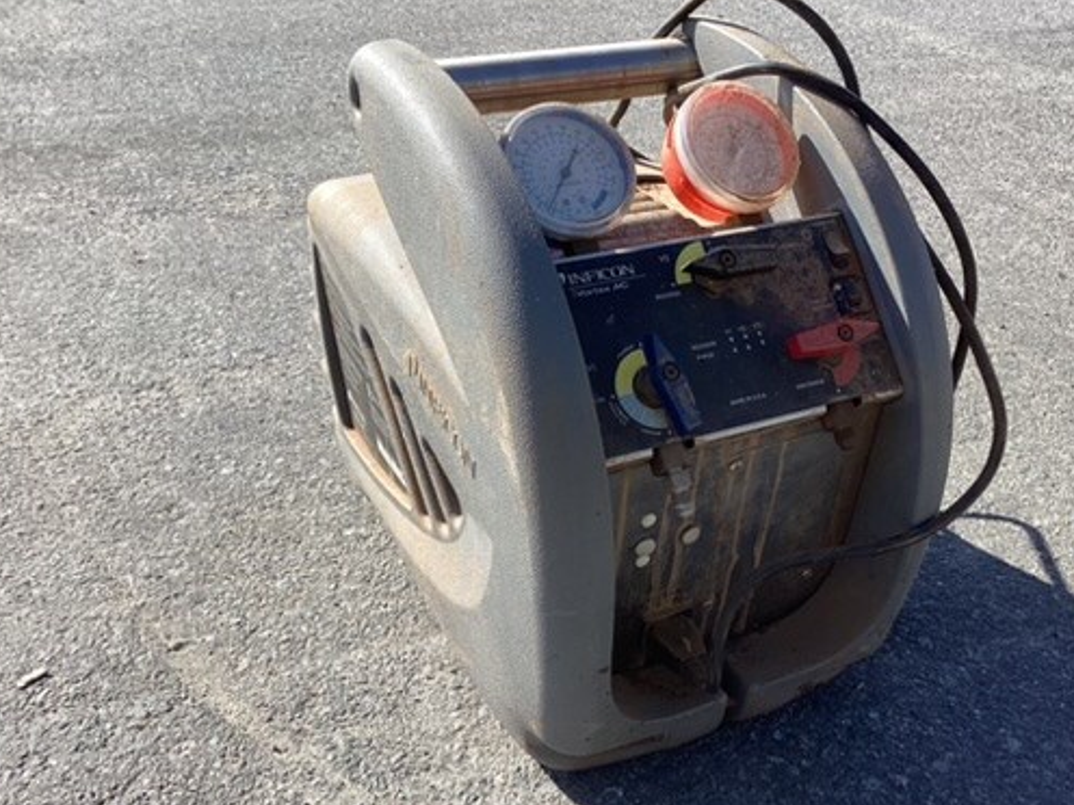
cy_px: 444
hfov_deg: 46.5
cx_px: 660
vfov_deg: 35.9
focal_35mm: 40
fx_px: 1241
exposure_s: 1/512
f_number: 2.4
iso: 25
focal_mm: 3.3
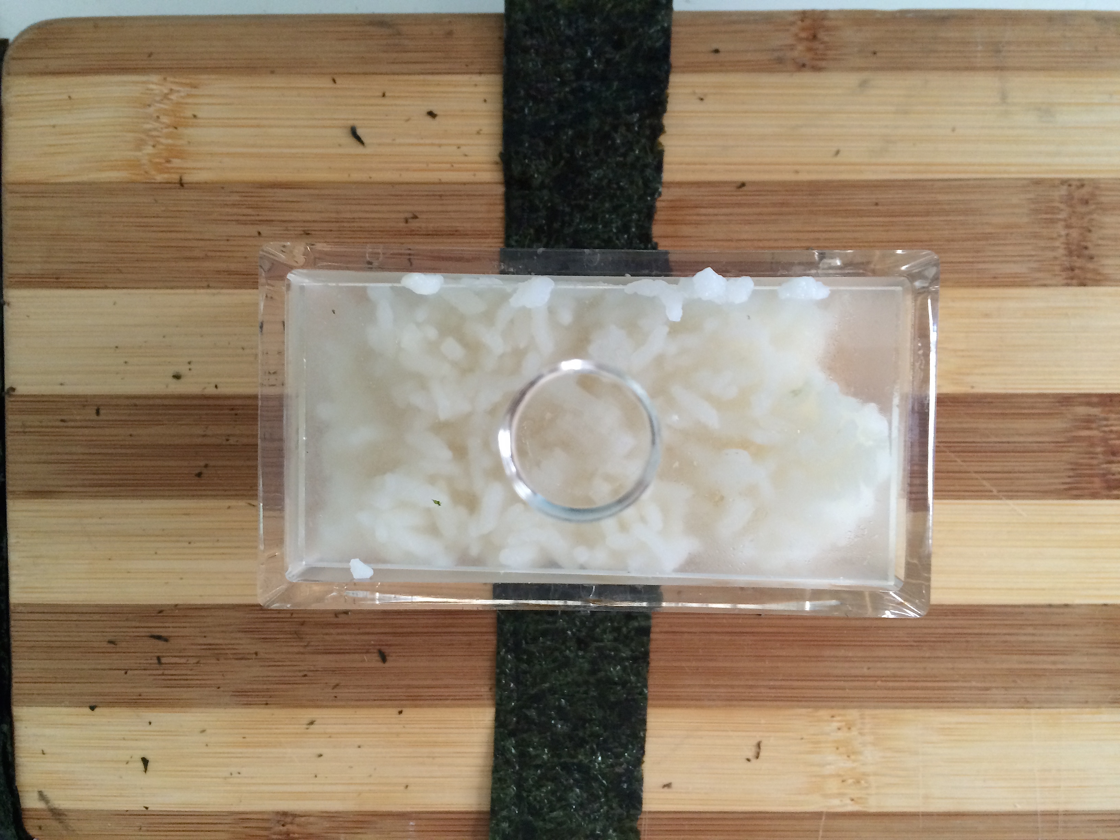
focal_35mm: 29
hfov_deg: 61.7
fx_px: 938
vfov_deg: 48.2
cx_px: 560
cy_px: 420
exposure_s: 1/33
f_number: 2.2
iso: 160
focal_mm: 4.15
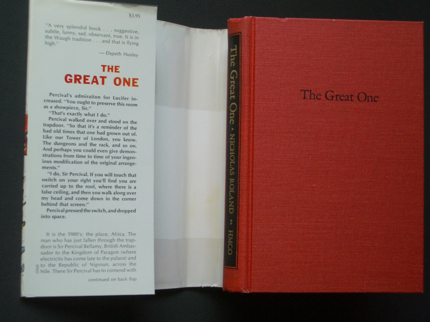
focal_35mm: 62
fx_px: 770
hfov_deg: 31.2
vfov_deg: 23.7
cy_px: 161
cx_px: 215
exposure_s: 1/30
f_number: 3.5
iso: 100
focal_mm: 10.2
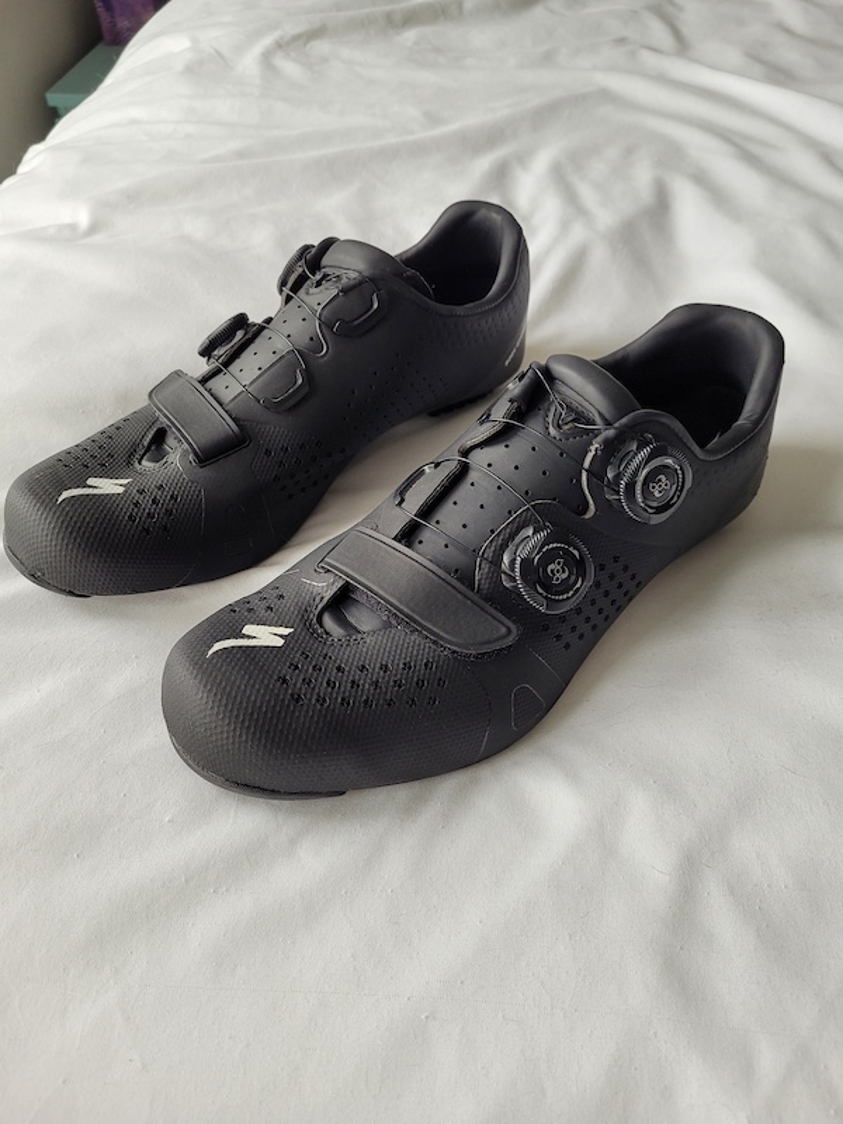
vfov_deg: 67.3
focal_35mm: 26
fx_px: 844
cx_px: 422
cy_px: 562
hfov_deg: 53.1
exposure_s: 1/120
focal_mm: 5.4
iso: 100
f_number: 1.8
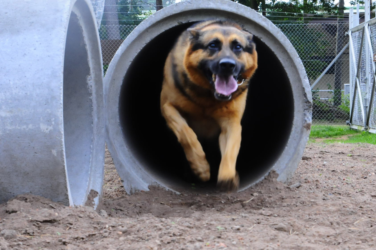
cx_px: 188
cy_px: 125
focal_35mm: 78
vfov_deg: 17.5
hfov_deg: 26.0
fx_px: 814
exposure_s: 1/100
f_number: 10
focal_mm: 52
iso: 1250
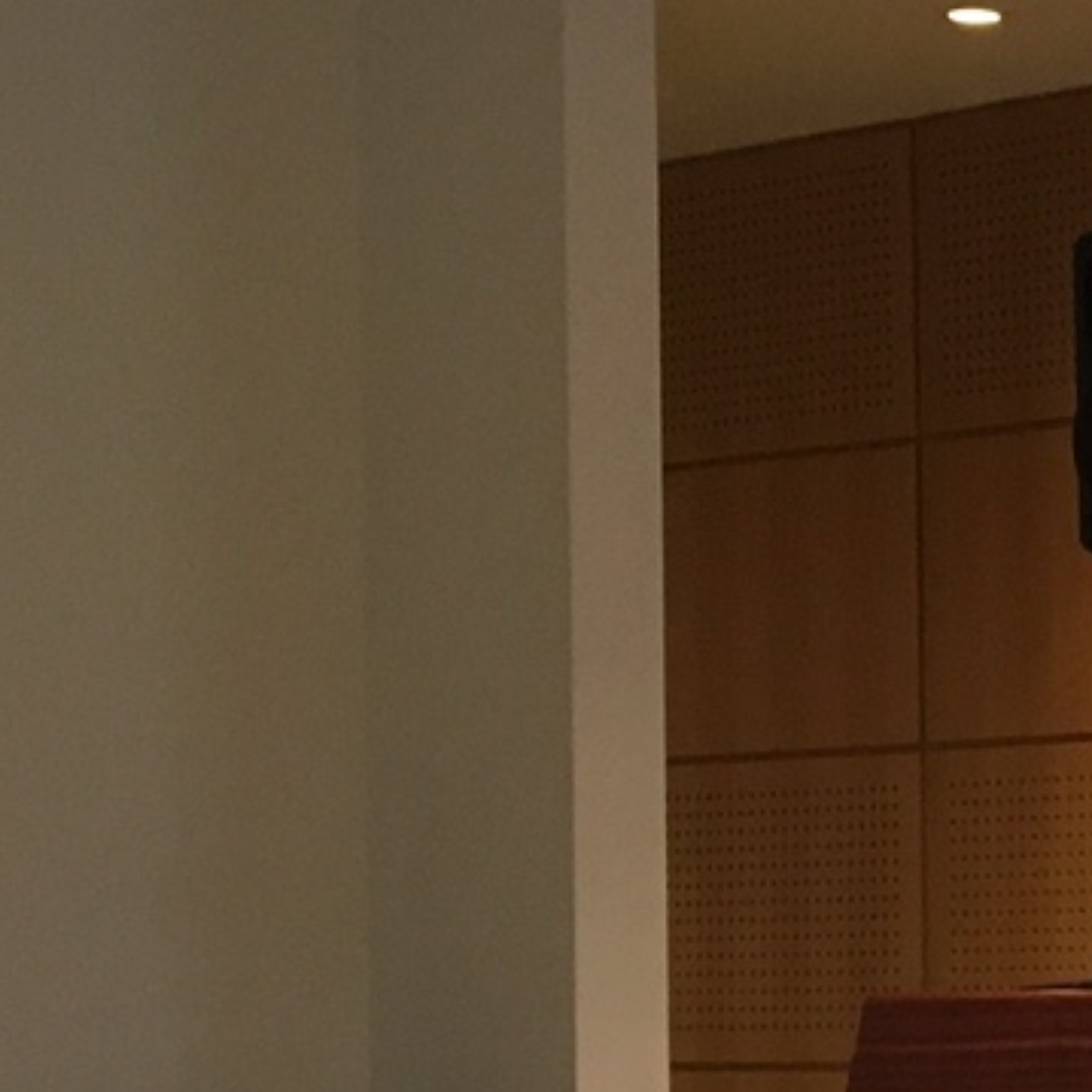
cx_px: 2400
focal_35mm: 144
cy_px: 794
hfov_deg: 10.8
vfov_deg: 12.1
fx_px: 5139
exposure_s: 1/33
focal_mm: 4.15
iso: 125
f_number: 2.2
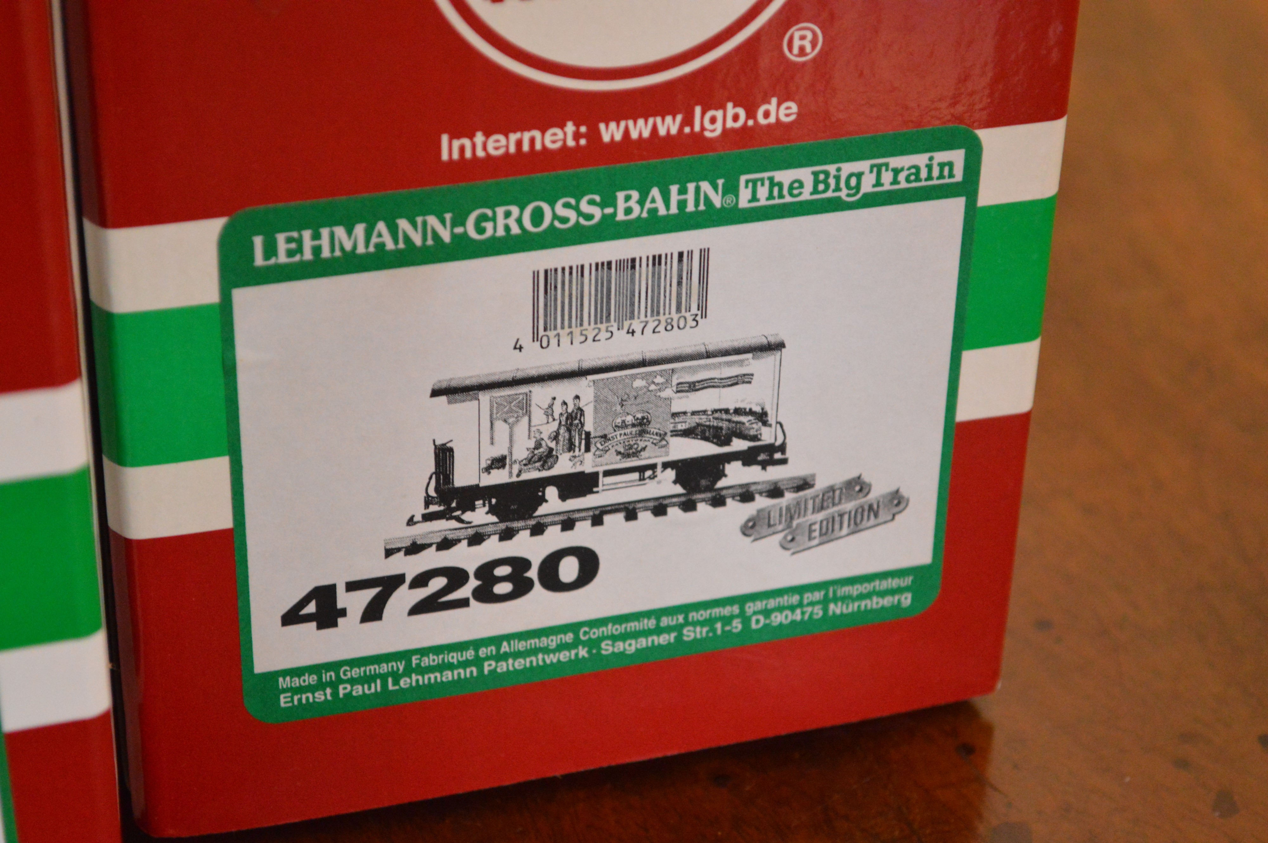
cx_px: 634
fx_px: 2903
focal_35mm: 82
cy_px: 422
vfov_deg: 16.5
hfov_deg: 24.6
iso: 2800
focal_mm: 55
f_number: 5.6
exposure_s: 1/60
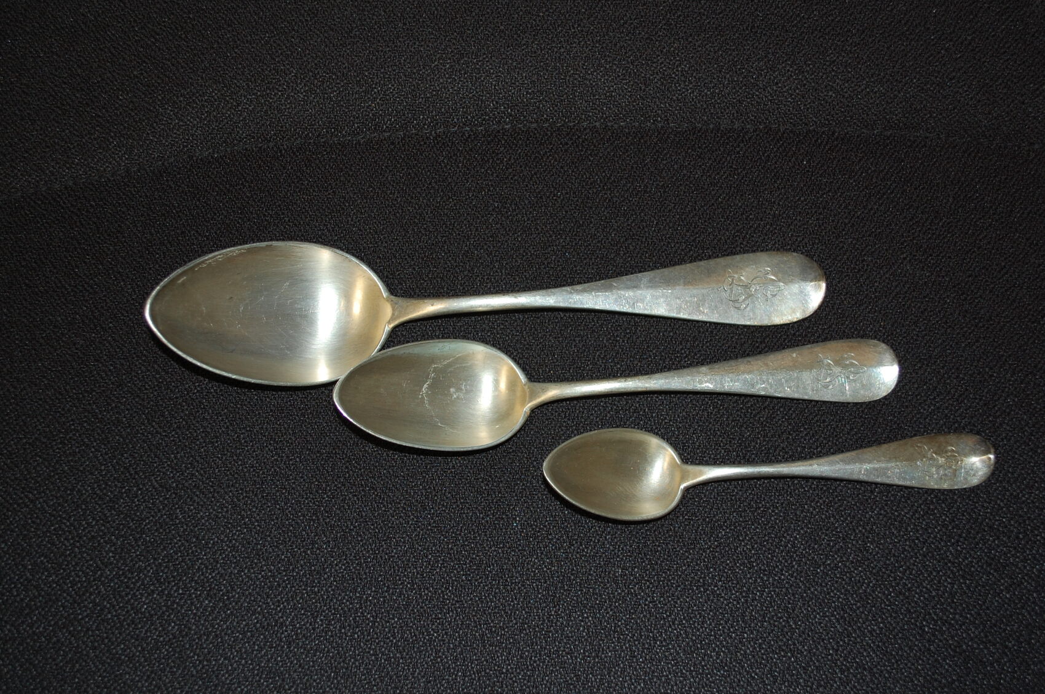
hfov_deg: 41.1
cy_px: 347
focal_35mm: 48
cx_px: 522
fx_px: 1392
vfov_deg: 28.0
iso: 400
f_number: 4.8
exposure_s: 1/60
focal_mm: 32
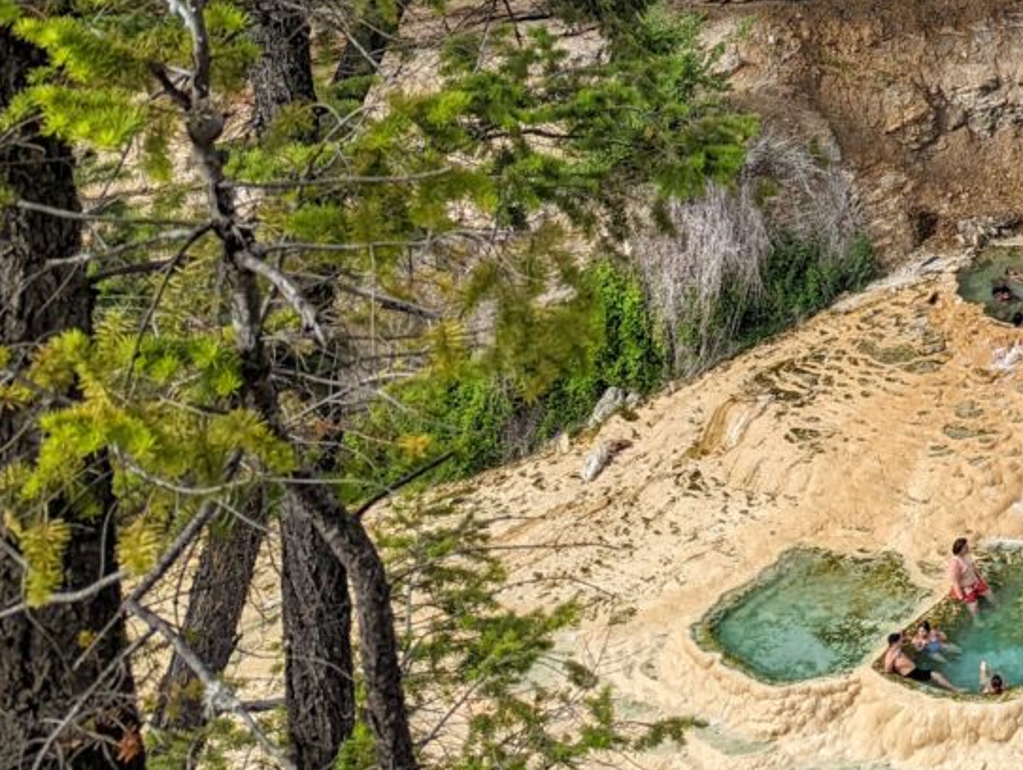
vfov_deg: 19.9
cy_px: -222
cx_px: 1342
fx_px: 2012
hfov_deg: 24.7
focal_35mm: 68
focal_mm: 6.81
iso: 45
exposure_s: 1/1689
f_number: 1.85
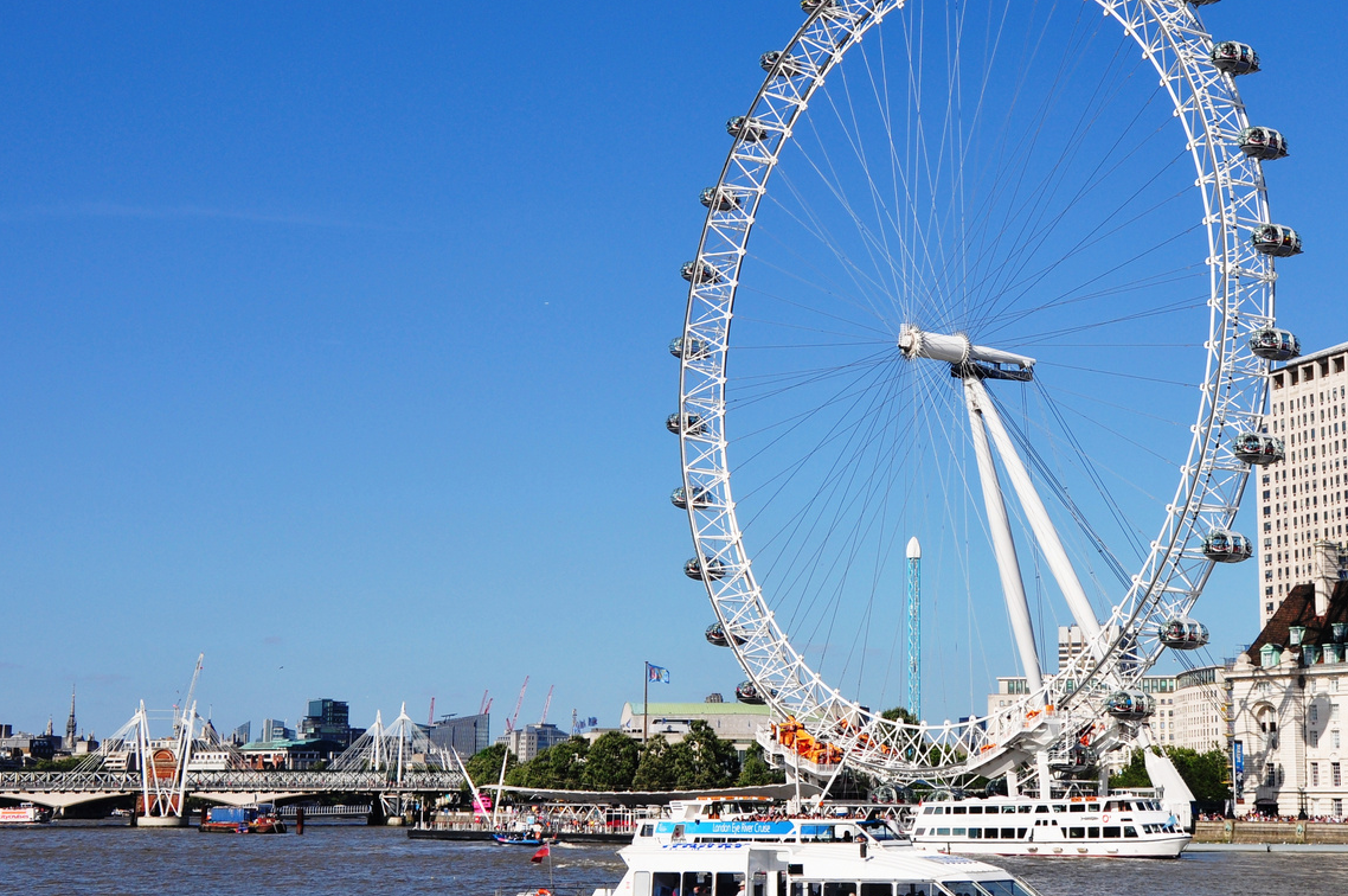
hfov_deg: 33.3
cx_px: 810
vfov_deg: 22.6
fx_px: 2244
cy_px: 423
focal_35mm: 60
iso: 200
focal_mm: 28
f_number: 11
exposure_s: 1/500
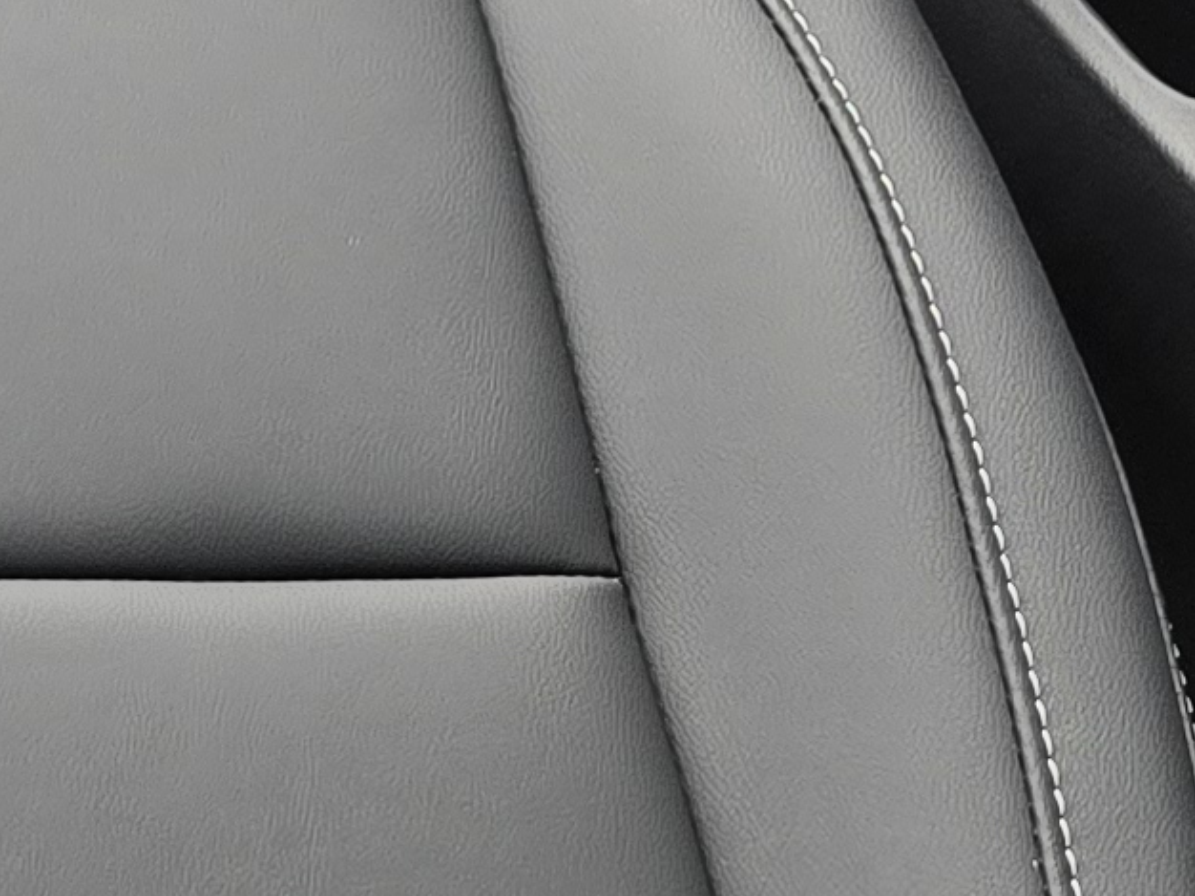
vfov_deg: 9.5
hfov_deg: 10.3
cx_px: -2253
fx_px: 5073
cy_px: -873
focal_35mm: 147
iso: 40
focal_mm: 6.3
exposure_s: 1/180
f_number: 1.7
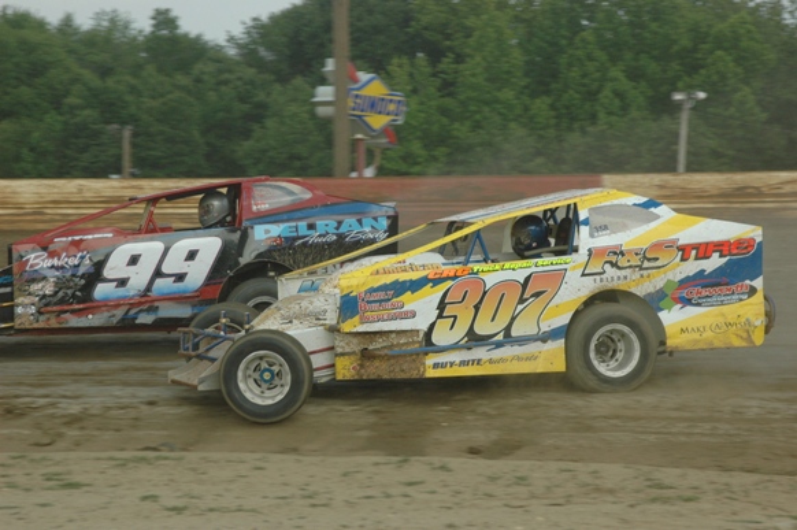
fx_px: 2986
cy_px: 265
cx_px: 398
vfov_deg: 10.1
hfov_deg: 15.2
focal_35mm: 135
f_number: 6.3
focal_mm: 90
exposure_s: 1/640
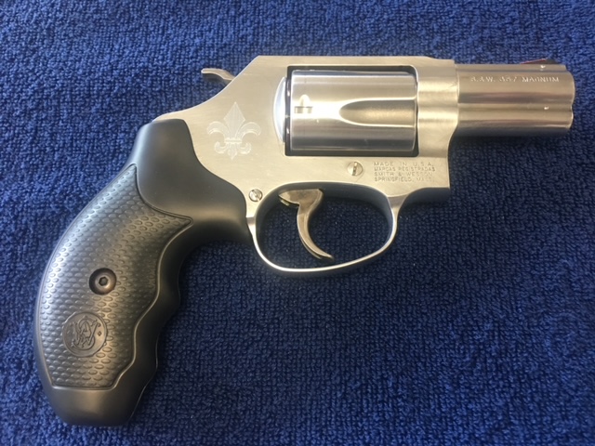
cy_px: 223
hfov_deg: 61.7
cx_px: 298
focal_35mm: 29
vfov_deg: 48.2
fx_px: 498
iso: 64
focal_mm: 4.15
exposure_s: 1/15
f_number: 2.2
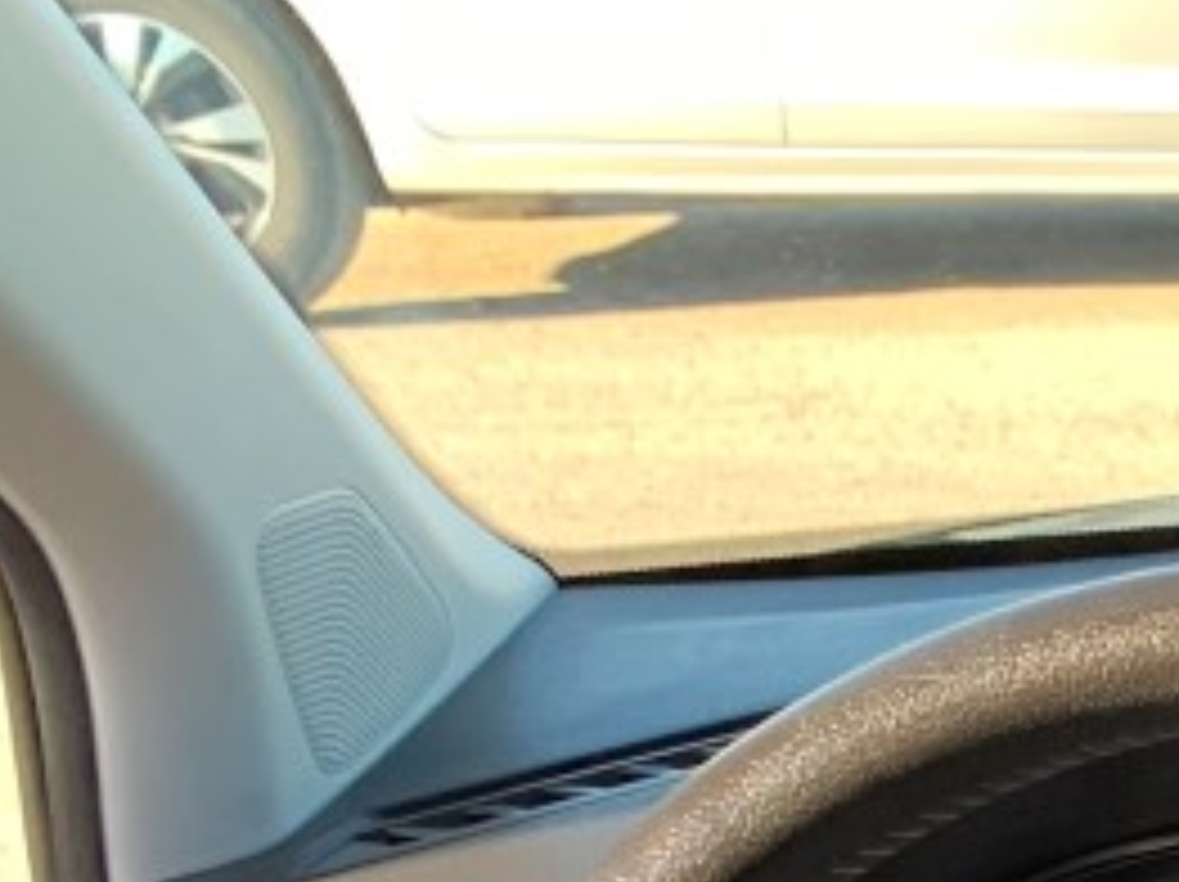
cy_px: 2308
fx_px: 4866
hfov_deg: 11.3
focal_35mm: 143
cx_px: 2920
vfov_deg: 9.0
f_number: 1.8
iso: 40
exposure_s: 1/122
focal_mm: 4.25
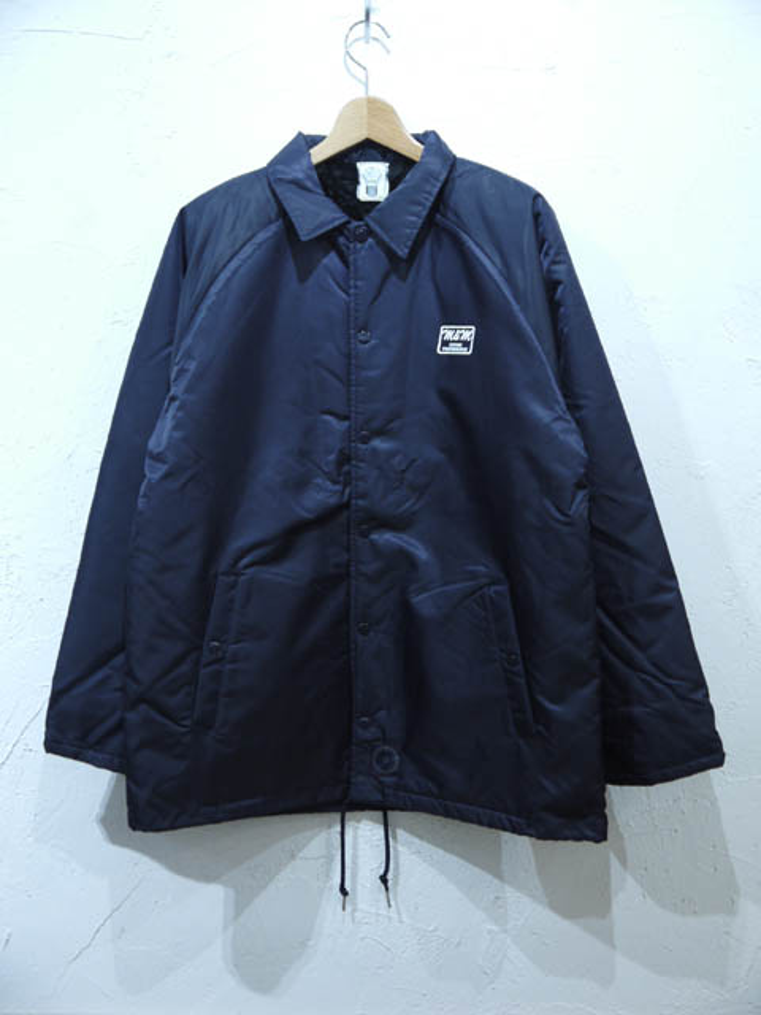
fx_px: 1524
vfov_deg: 36.8
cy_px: 508
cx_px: 380
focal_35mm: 52
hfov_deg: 28.0
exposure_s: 1/15
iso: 400
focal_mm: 26
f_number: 4.7
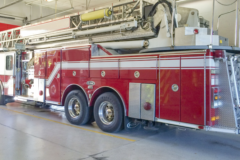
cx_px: 114
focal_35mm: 36
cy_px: 69
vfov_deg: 36.8
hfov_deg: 53.1
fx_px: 240
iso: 32
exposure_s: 1/30
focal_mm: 4.15
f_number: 2.2
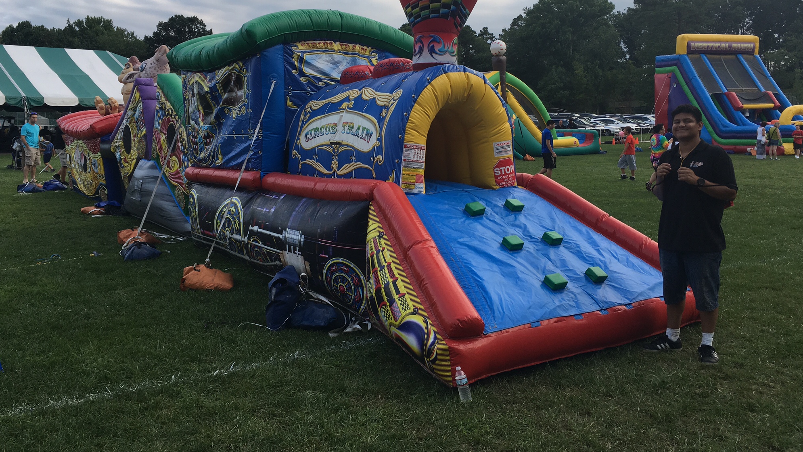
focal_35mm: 32
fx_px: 681
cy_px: 169
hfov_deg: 61.0
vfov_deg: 36.5
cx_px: 403
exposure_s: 1/503
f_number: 2.2
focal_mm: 4.15
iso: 25
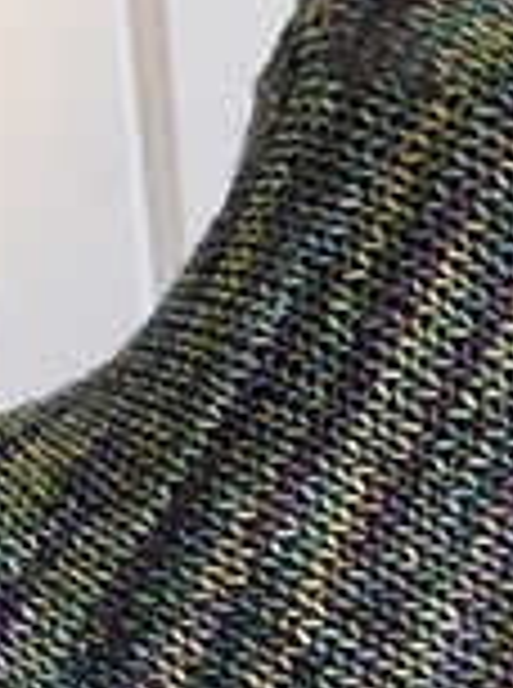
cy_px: 863
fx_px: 1885
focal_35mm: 95
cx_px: 452
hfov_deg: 15.3
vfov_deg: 19.3
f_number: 2.2
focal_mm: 4.15
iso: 32
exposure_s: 1/40
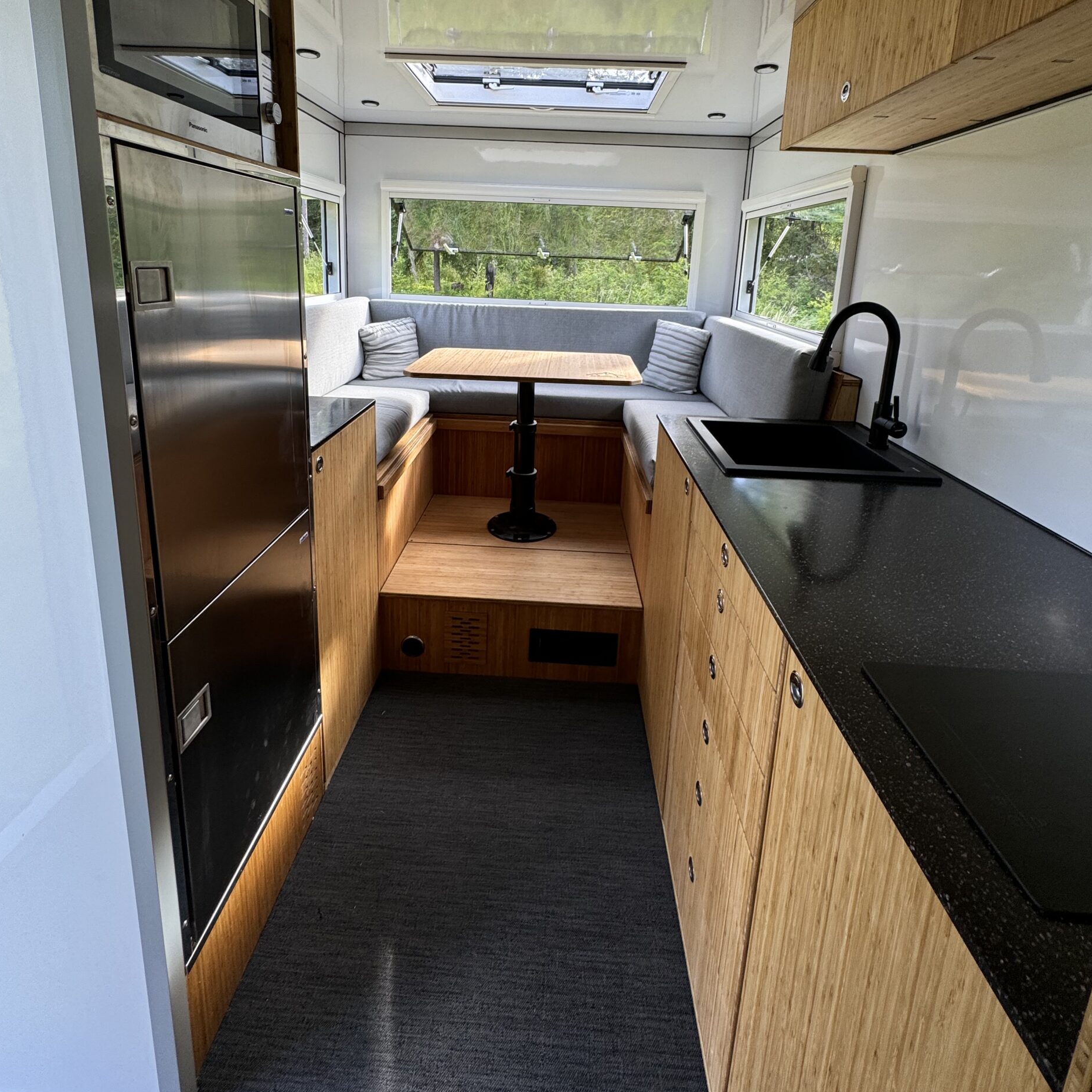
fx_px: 607
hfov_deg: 84.0
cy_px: 385
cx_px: 541
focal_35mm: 17
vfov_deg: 81.7
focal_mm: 2.22
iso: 50
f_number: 2.2
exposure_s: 1/99
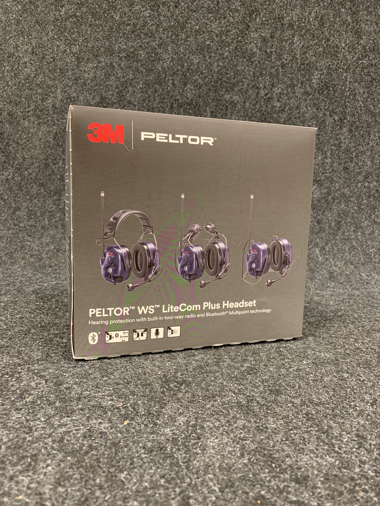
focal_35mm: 26
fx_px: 381
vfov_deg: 67.3
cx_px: 190
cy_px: 253
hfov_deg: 53.1
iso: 400
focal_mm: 4.25
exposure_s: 1/60
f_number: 1.8
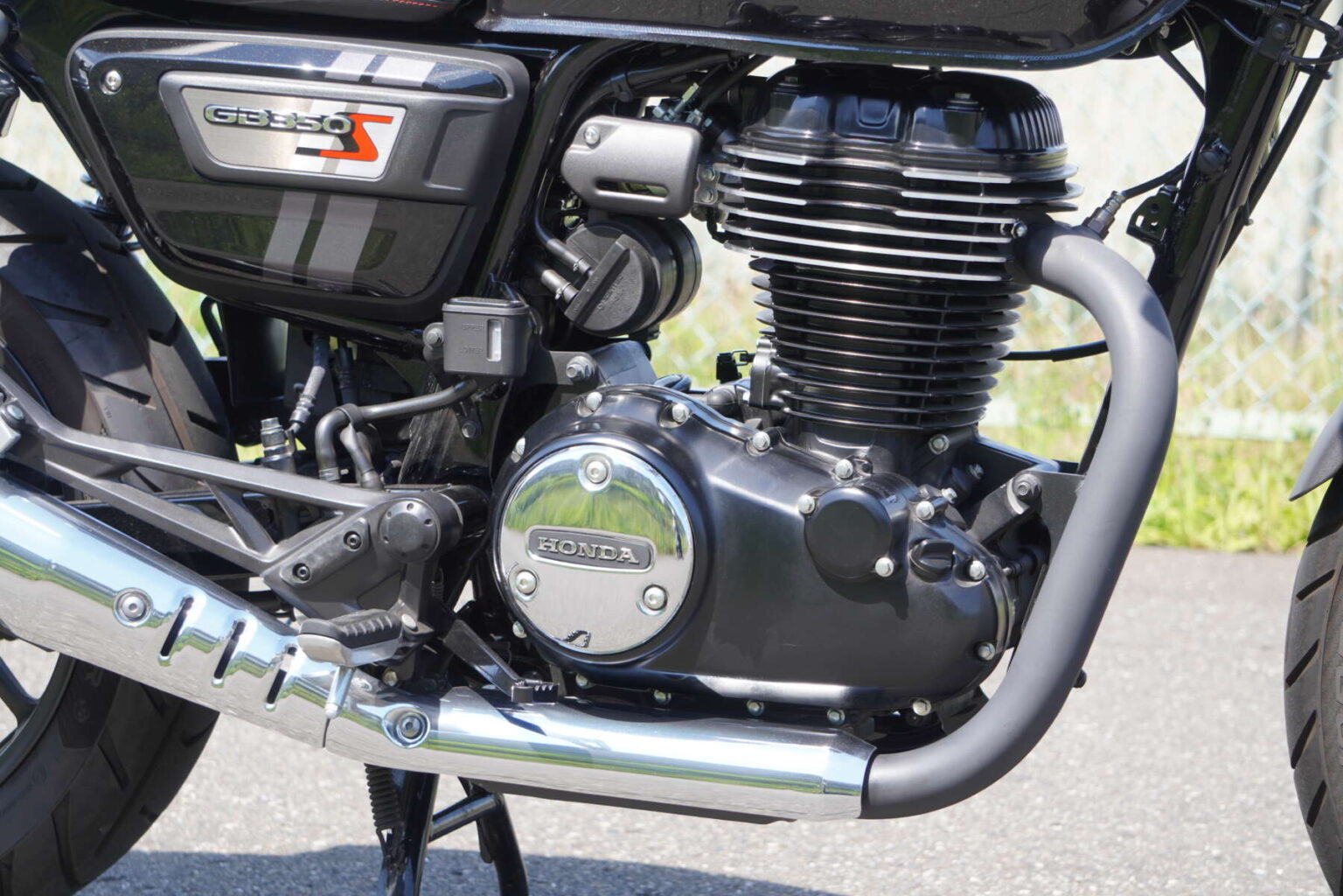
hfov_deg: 17.7
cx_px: 672
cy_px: 448
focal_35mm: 116
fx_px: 4308
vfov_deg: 11.9
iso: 100
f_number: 5.6
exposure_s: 1/160
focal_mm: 77
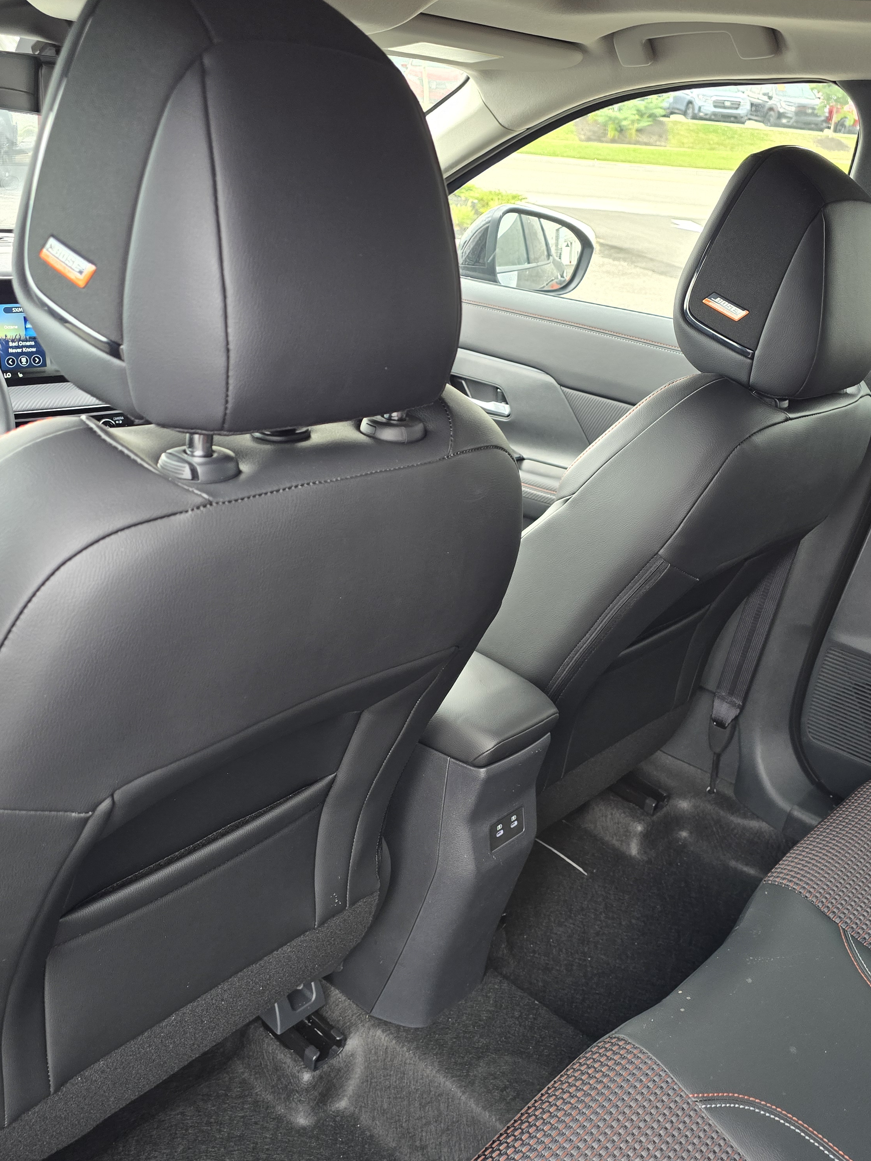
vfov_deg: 58.4
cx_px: 499
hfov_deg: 45.3
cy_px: 582
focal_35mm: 31
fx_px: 1040
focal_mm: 6.3
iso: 100
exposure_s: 1/180
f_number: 1.7
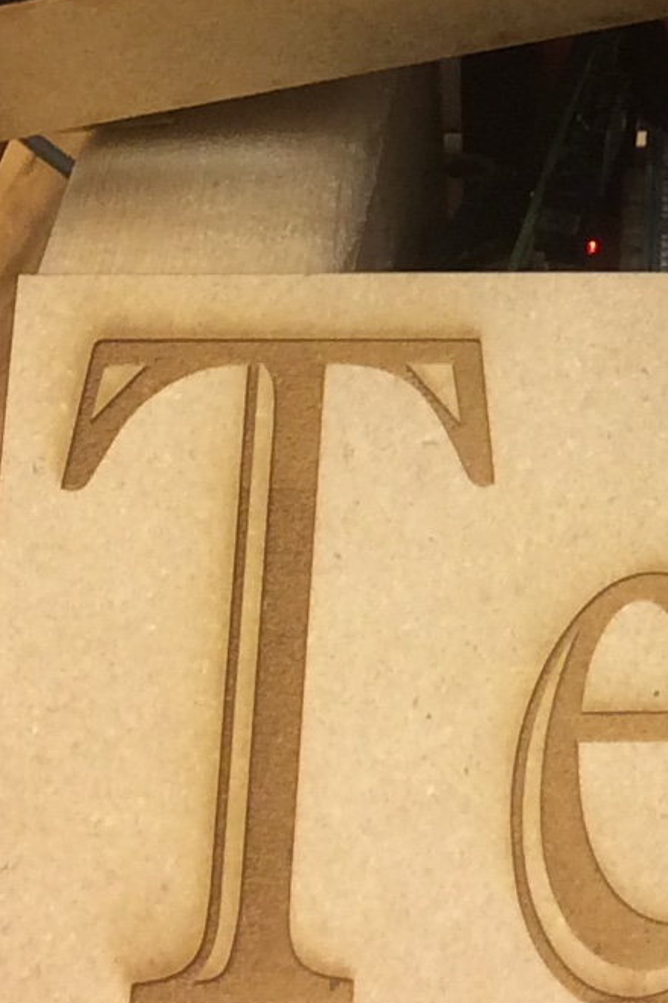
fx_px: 4151
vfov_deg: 13.2
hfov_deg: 8.8
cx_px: 1190
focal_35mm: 149
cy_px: -419
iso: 50
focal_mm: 4.15
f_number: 2.2
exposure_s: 1/30
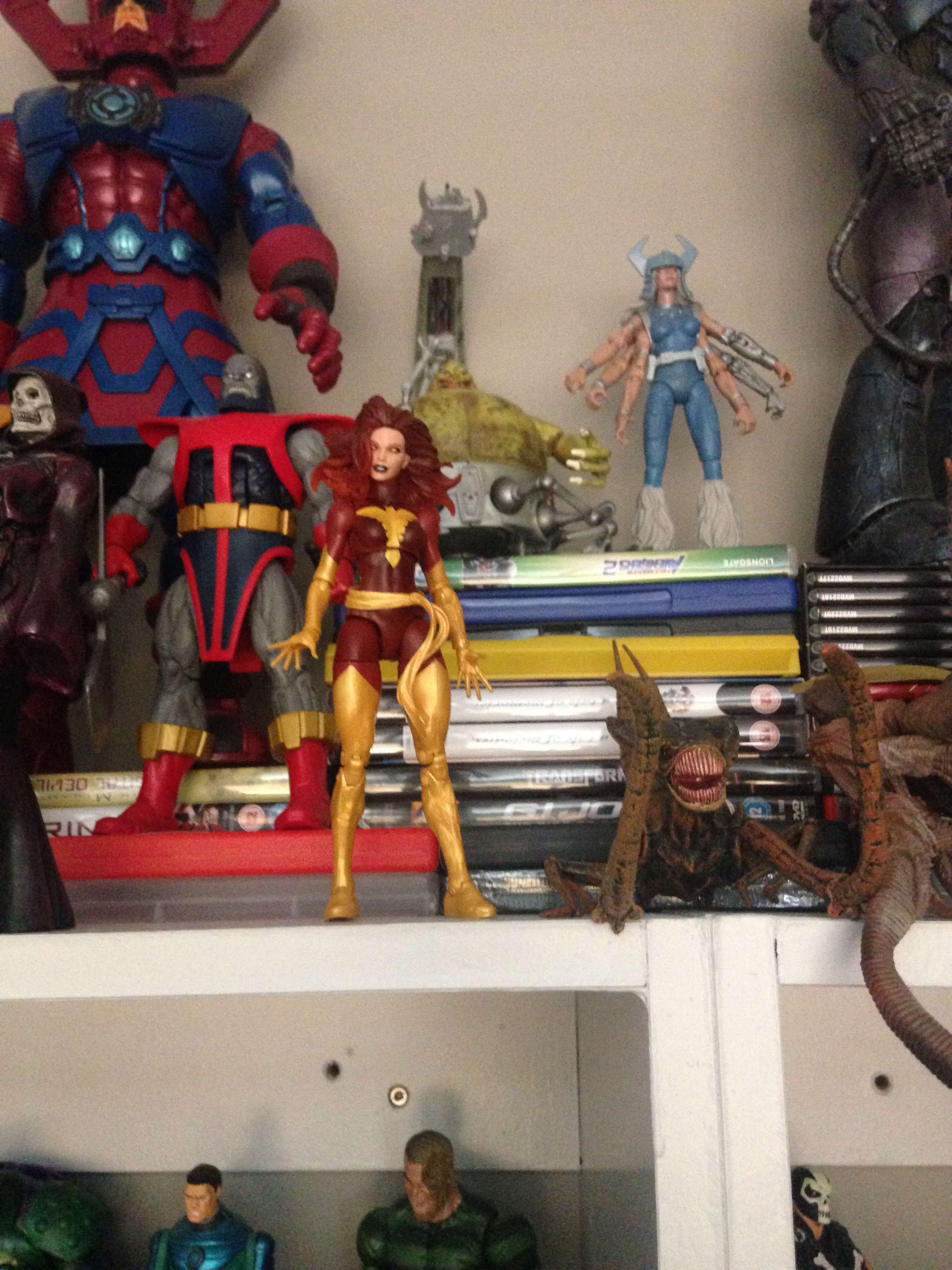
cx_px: 476
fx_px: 1210
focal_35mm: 33
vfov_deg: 55.4
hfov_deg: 42.9
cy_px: 635
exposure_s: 1/15
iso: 500
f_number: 2.4
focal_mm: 4.12
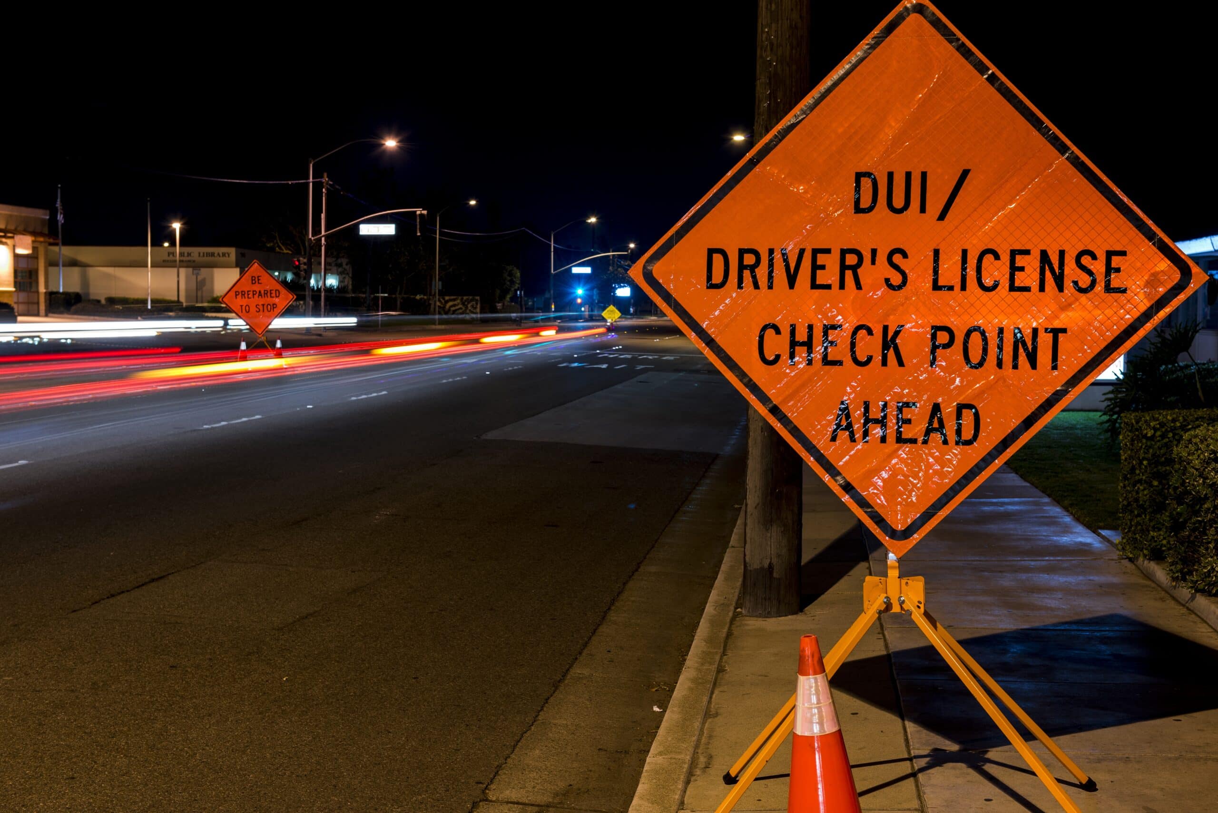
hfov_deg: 36.2
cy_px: 406
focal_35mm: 55
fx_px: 1861
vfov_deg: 24.6
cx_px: 609
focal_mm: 55
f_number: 8
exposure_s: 3
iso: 200
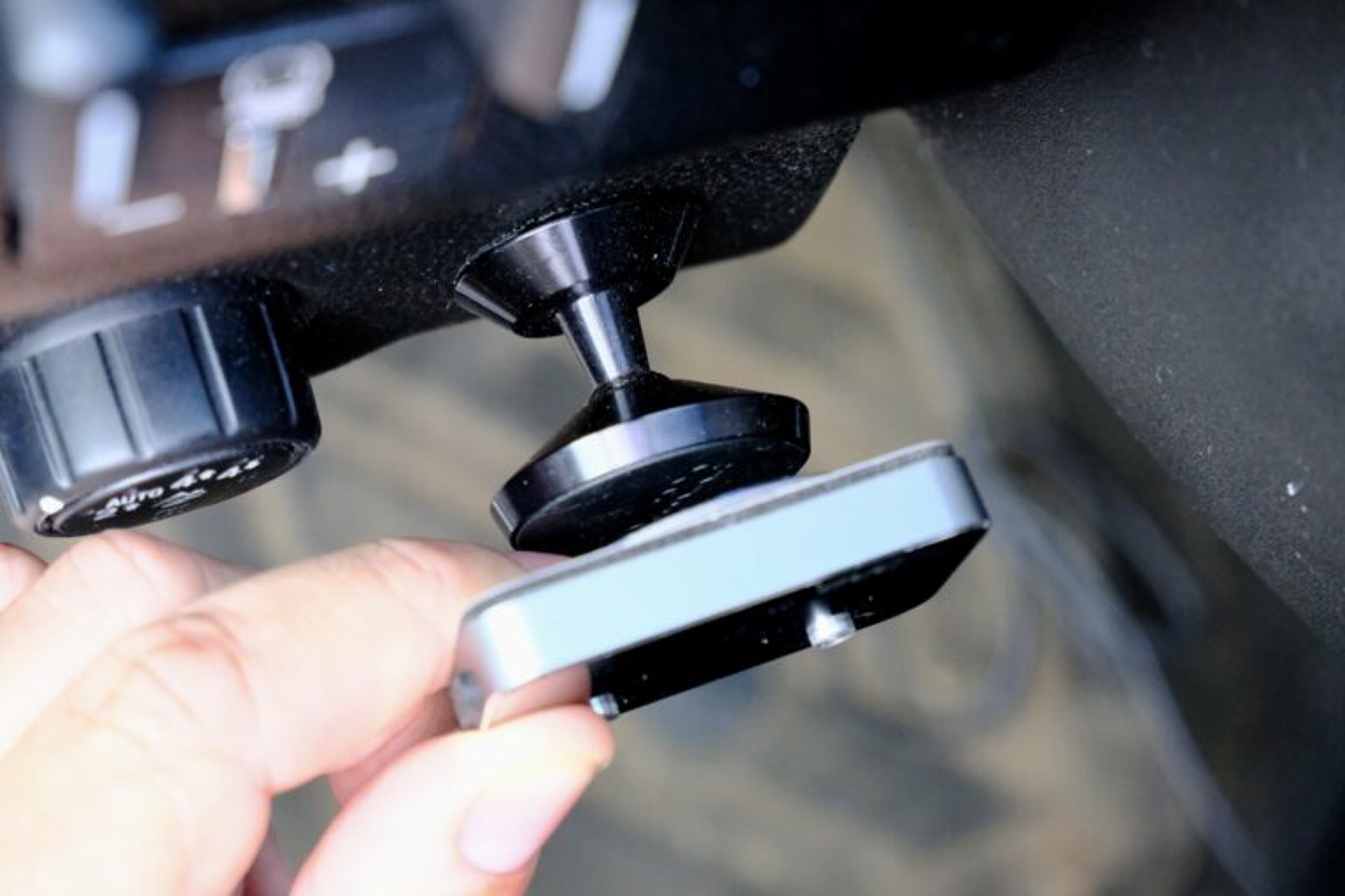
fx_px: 2428
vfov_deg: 20.9
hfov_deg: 31.0
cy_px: 448
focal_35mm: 65
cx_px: 672
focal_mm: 43.2
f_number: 5.6
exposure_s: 1/110
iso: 6400
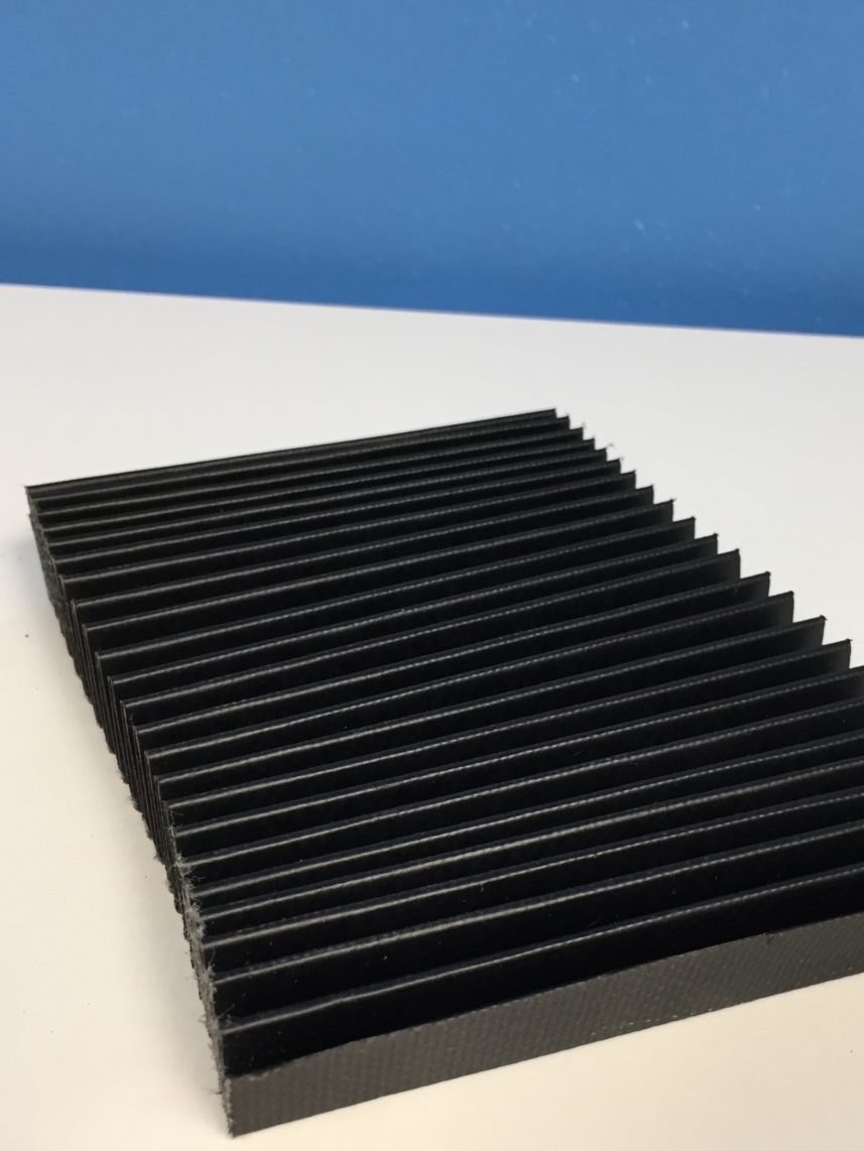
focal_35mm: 39
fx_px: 1297
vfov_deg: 47.7
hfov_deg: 36.6
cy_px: 654
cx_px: 532
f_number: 2.2
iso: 80
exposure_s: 1/30
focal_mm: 4.15
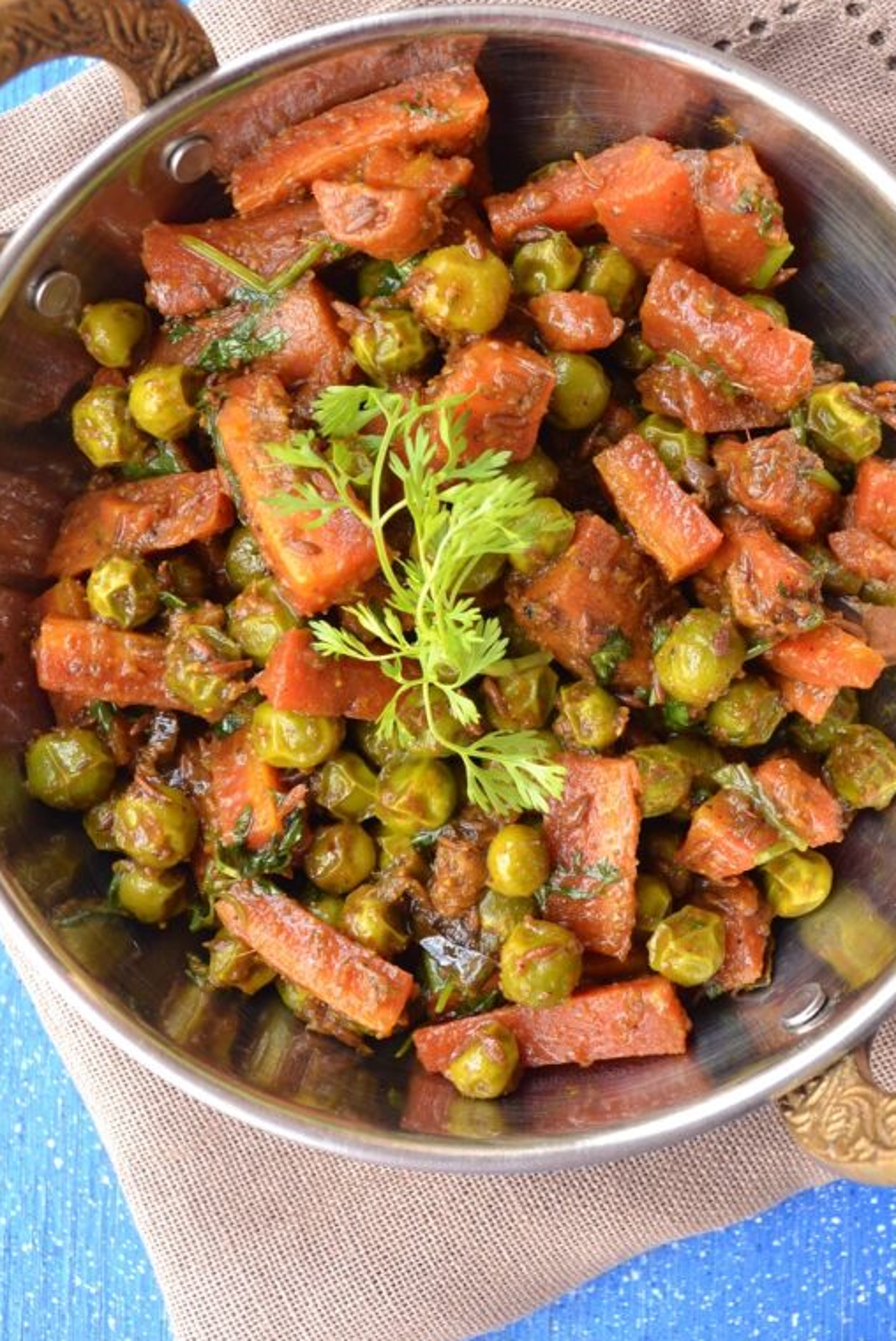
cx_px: 533
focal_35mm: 59
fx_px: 2200
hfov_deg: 23.0
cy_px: 626
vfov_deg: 33.9
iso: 100
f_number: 5.6
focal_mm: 26
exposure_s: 1/13
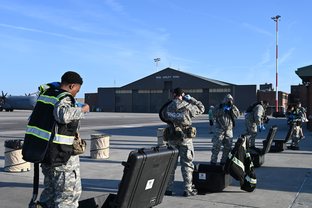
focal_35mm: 40
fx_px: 346
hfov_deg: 48.5
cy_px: 104
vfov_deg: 33.4
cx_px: 156
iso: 100
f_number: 6.3
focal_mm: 40
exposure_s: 1/320
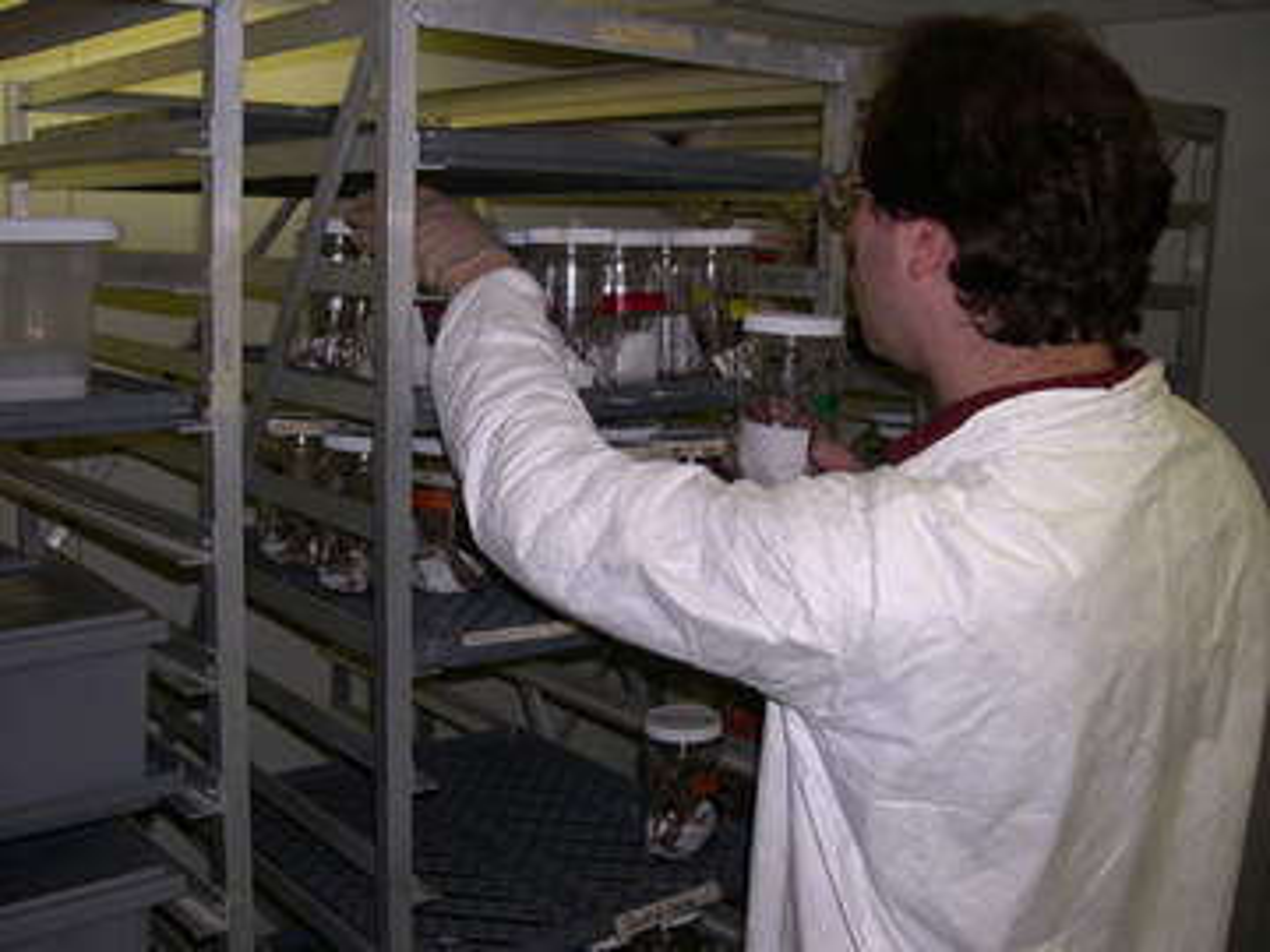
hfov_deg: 49.0
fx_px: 1394
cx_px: 635
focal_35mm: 38
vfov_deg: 37.7
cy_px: 476
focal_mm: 8
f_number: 2.8
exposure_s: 1/60
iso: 100
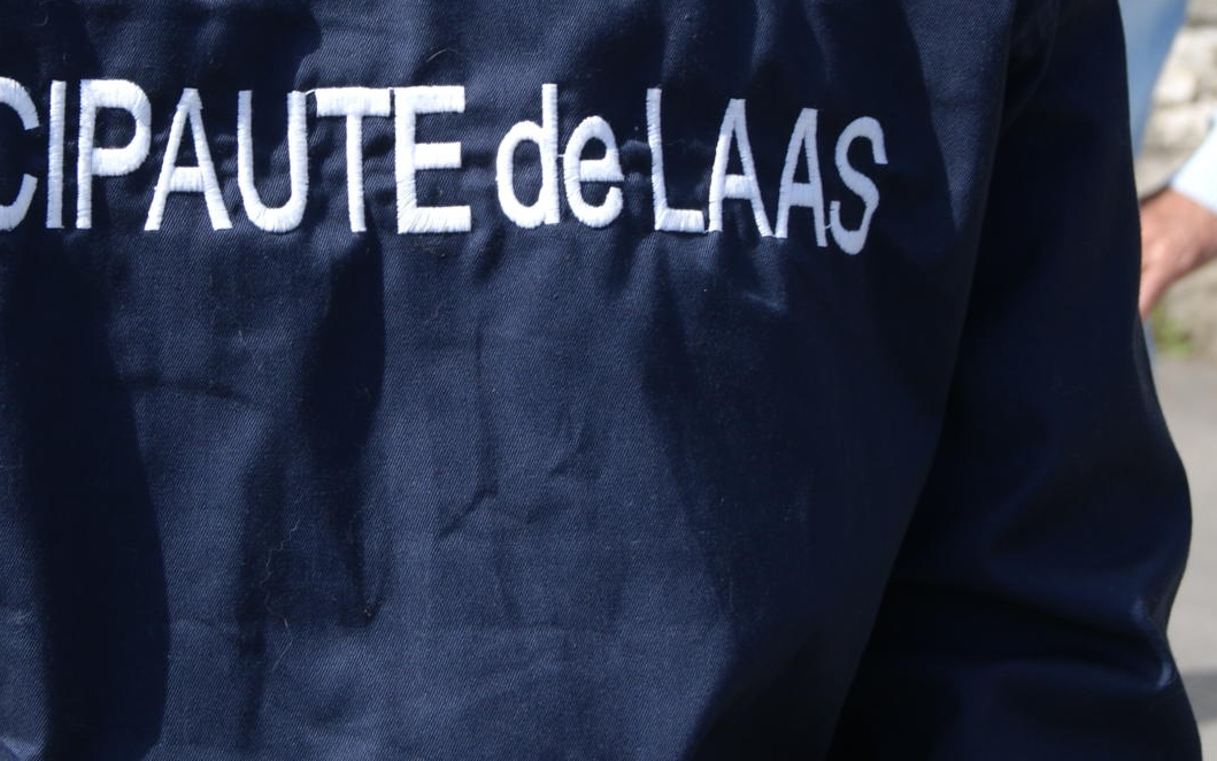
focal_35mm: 125
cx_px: 476
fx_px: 4144
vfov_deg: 10.4
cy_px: 111
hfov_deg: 16.7
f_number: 8
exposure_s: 1/125
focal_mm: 45
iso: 100
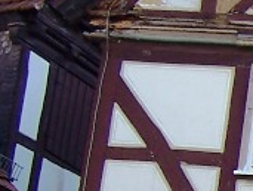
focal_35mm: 215
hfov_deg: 8.3
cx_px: 636
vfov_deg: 6.9
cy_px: 271
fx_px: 1575
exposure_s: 1/180
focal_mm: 6
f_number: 3
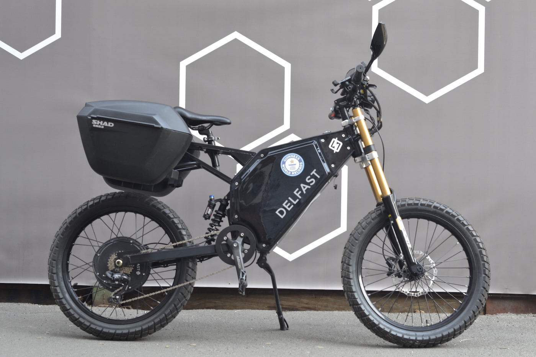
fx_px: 1116
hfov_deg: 27.0
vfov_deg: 18.2
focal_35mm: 75
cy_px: 178
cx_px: 268
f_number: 8
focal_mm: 50
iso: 400
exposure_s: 1/60
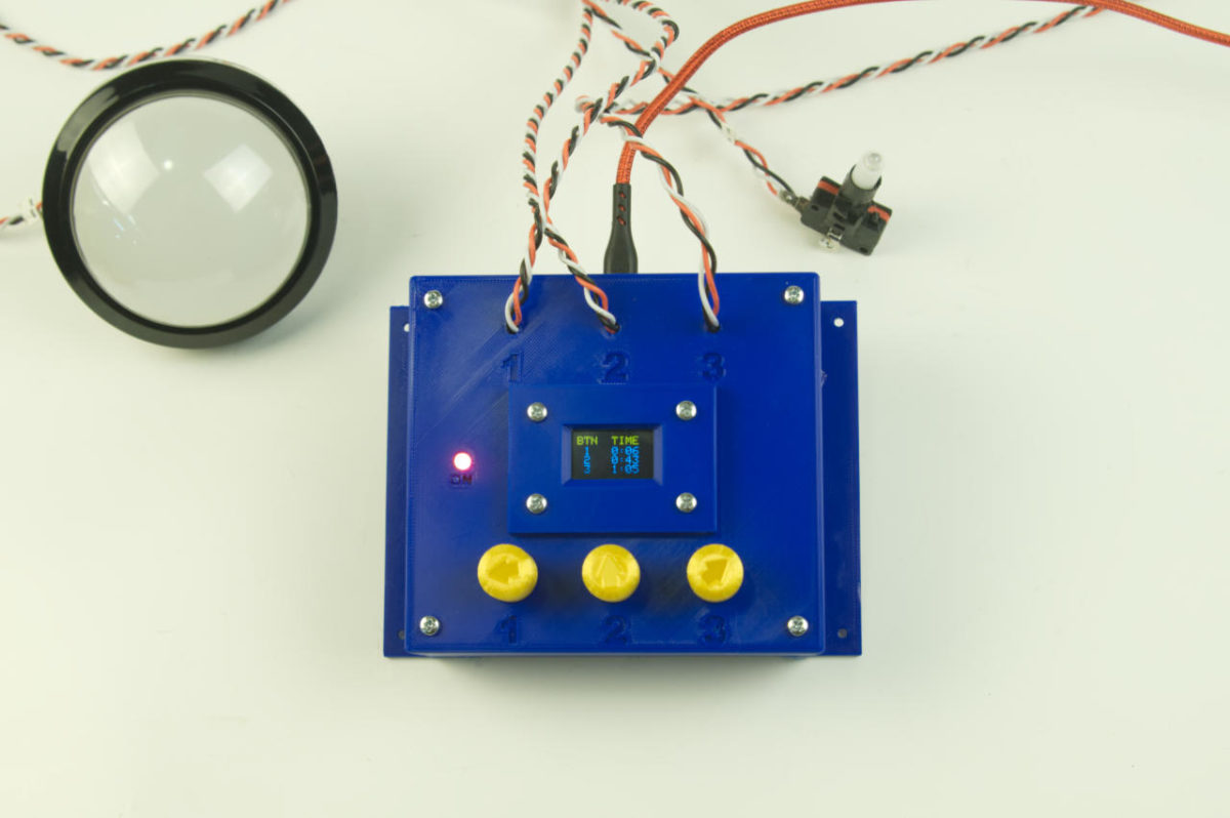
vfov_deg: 31.8
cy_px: 409
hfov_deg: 46.4
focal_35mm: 42
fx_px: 1434
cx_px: 615
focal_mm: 28
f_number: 6.3
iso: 200
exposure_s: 1/30
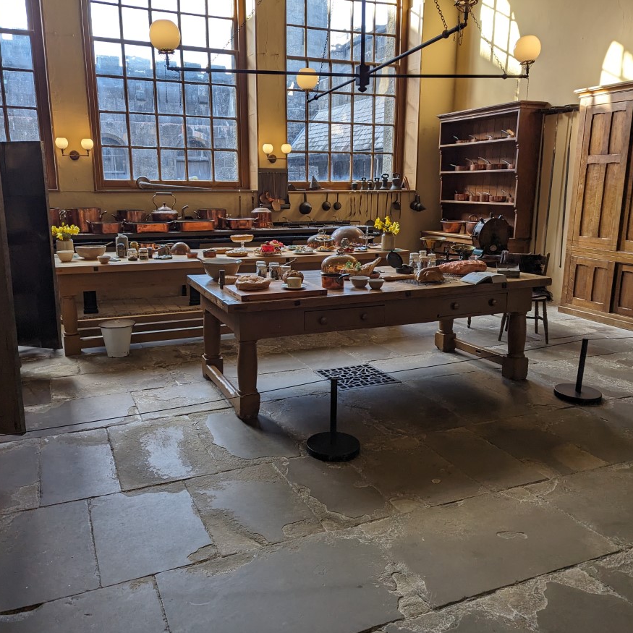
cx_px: 308
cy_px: 313
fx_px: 600
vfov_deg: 55.6
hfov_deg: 55.6
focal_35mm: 29
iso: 68
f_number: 1.85
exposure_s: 1/192
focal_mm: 6.81
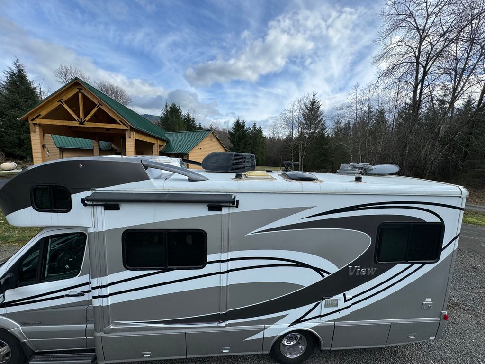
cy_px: 182
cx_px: 242
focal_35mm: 14
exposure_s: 1/840
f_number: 2.2
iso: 40
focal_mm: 2.22
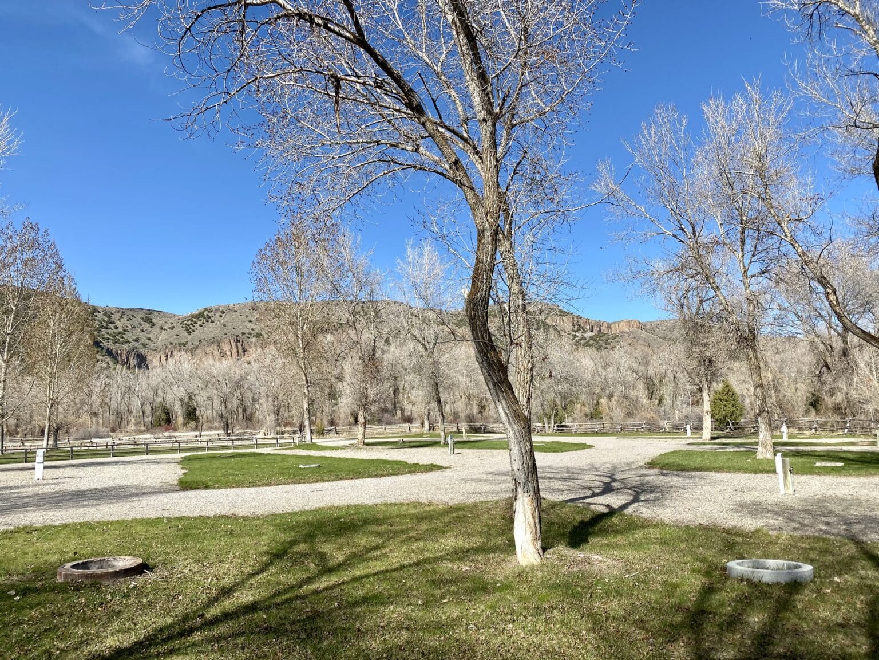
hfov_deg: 67.3
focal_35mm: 26
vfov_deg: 53.1
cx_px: 440
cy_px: 330
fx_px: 660
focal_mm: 4.25
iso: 32
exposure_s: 1/2463
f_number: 1.8
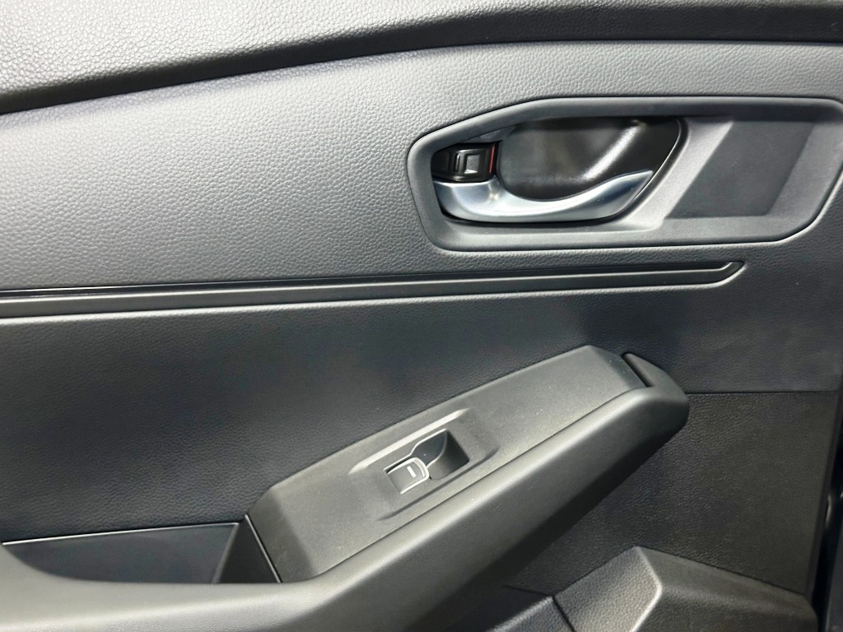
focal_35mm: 48
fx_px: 1169
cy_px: 316
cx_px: 422
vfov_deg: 30.3
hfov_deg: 39.7
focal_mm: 6.86
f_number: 1.78
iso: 640
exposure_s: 1/30
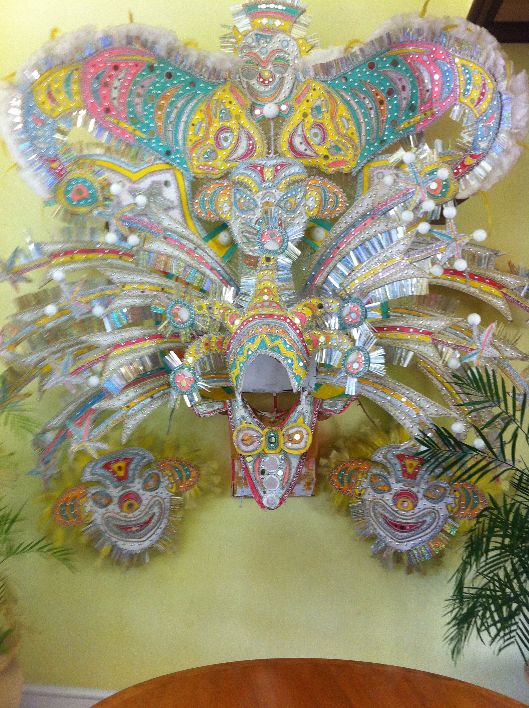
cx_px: 264
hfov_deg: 40.6
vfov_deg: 52.7
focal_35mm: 35
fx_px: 715
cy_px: 354
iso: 80
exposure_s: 1/30
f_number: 2.8
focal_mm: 3.85
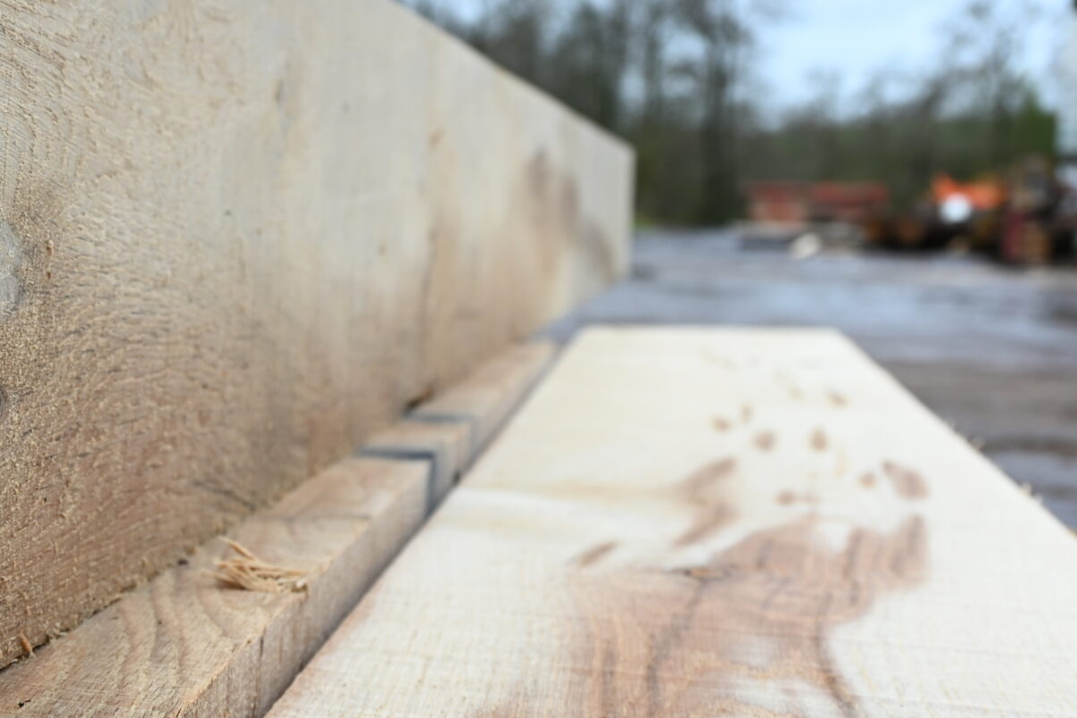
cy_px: 321
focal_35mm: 56
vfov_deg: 24.2
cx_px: 344
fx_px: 1675
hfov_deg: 35.2
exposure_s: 1/100
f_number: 5
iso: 100
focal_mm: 22.5
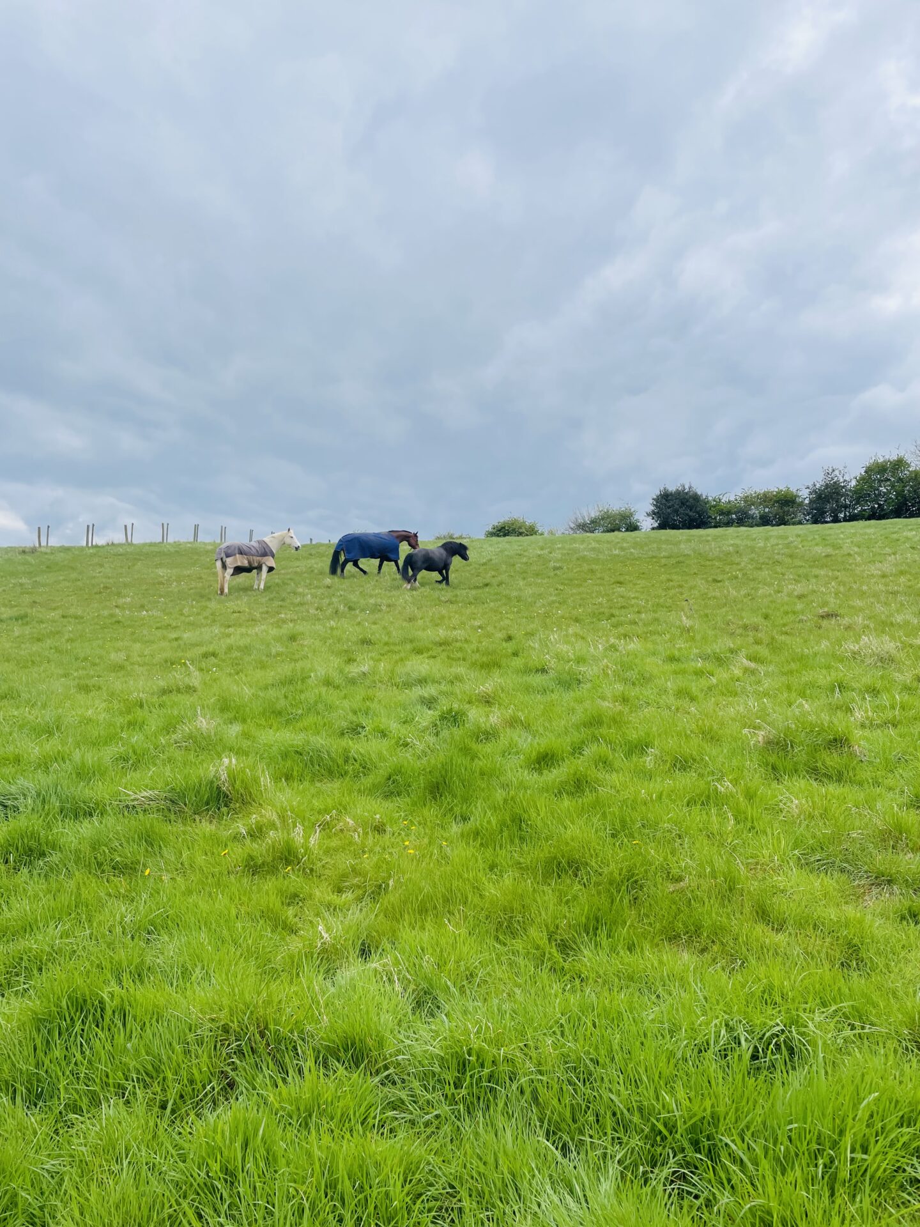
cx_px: 460
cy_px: 614
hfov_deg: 53.1
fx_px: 921
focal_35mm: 26
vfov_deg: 67.3
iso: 32
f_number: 1.6
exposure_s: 1/3205
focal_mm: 4.2
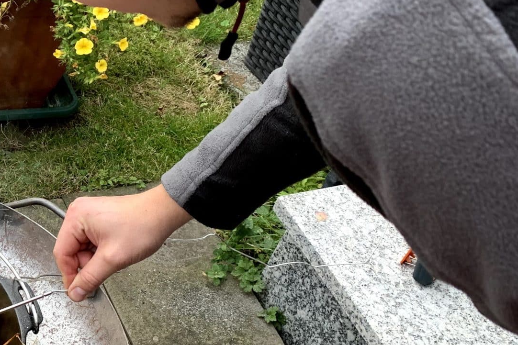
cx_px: -86
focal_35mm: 64
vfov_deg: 21.2
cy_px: 177
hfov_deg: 27.9
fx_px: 921
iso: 25
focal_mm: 4.25
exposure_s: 1/237
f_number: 1.8
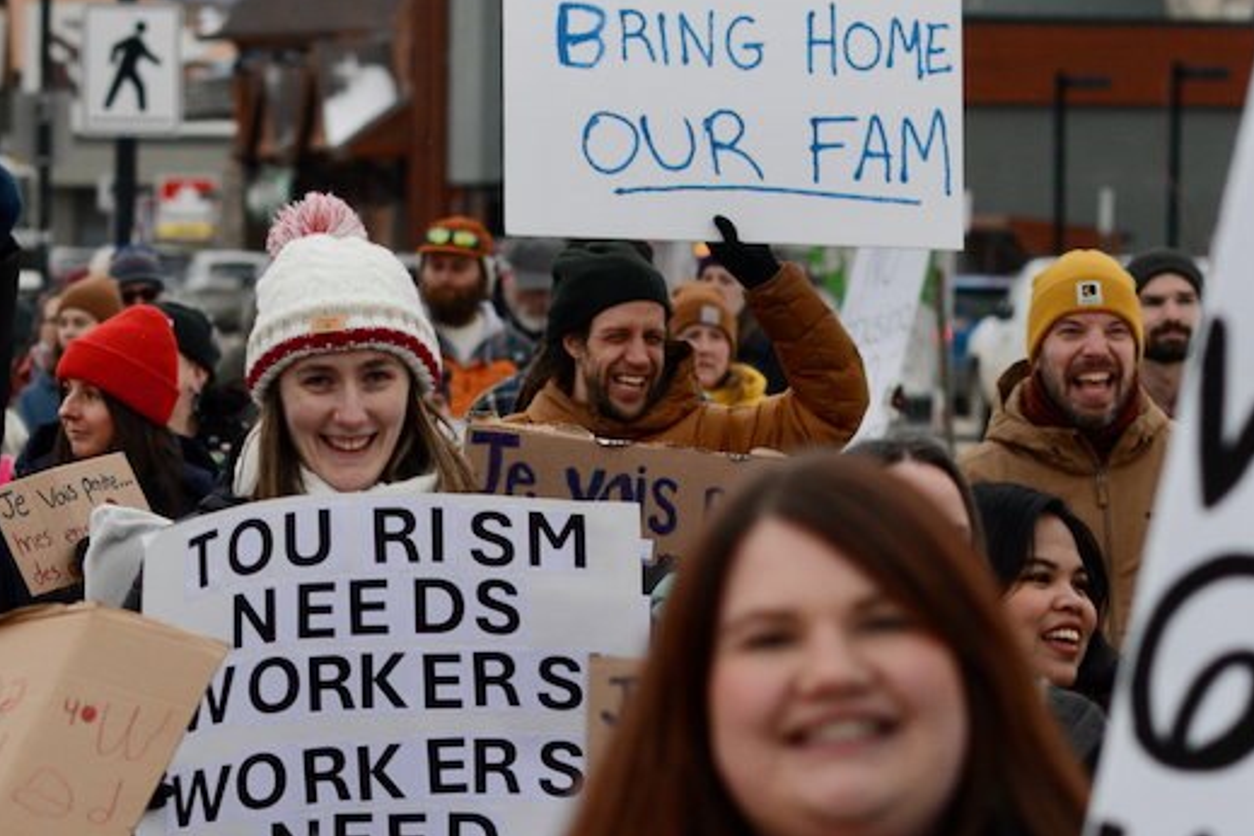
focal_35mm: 333
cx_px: 145
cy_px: 442
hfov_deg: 6.2
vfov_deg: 4.1
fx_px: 11599
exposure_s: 1/1000
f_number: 7.1
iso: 640
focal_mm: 135
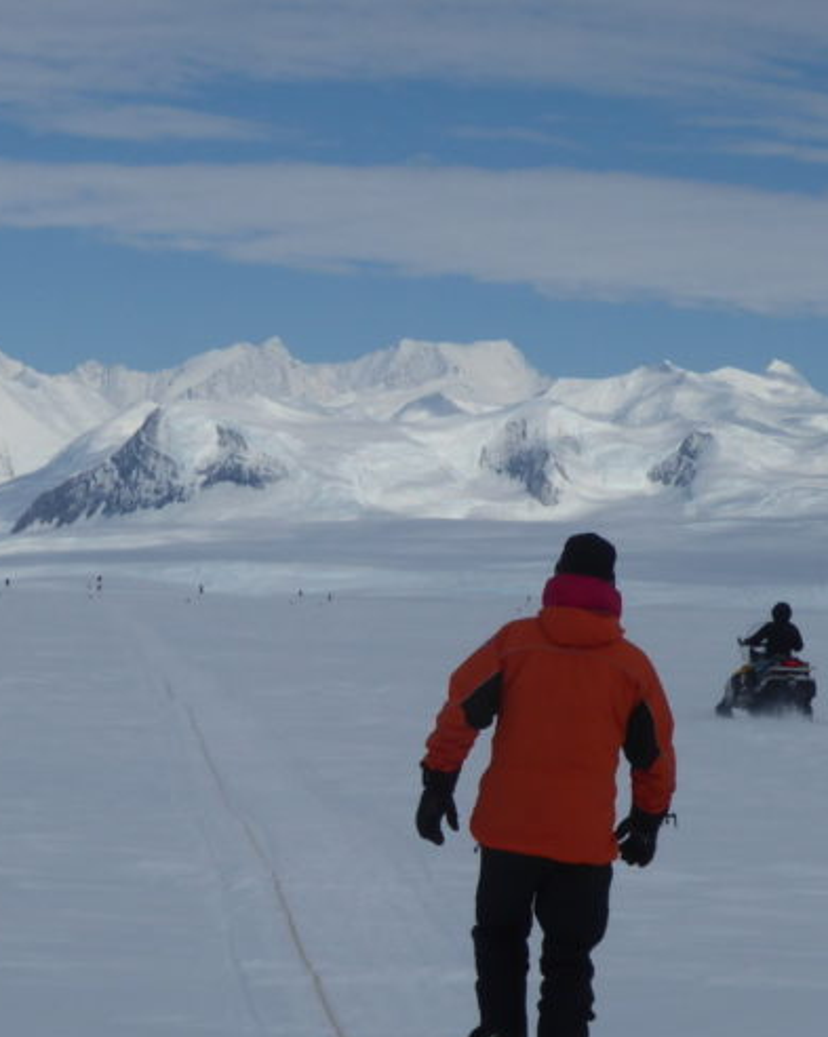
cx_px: 373
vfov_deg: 15.7
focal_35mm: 122
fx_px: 3741
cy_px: 723
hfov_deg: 12.6
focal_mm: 10.3
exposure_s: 1/2000
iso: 80
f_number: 5
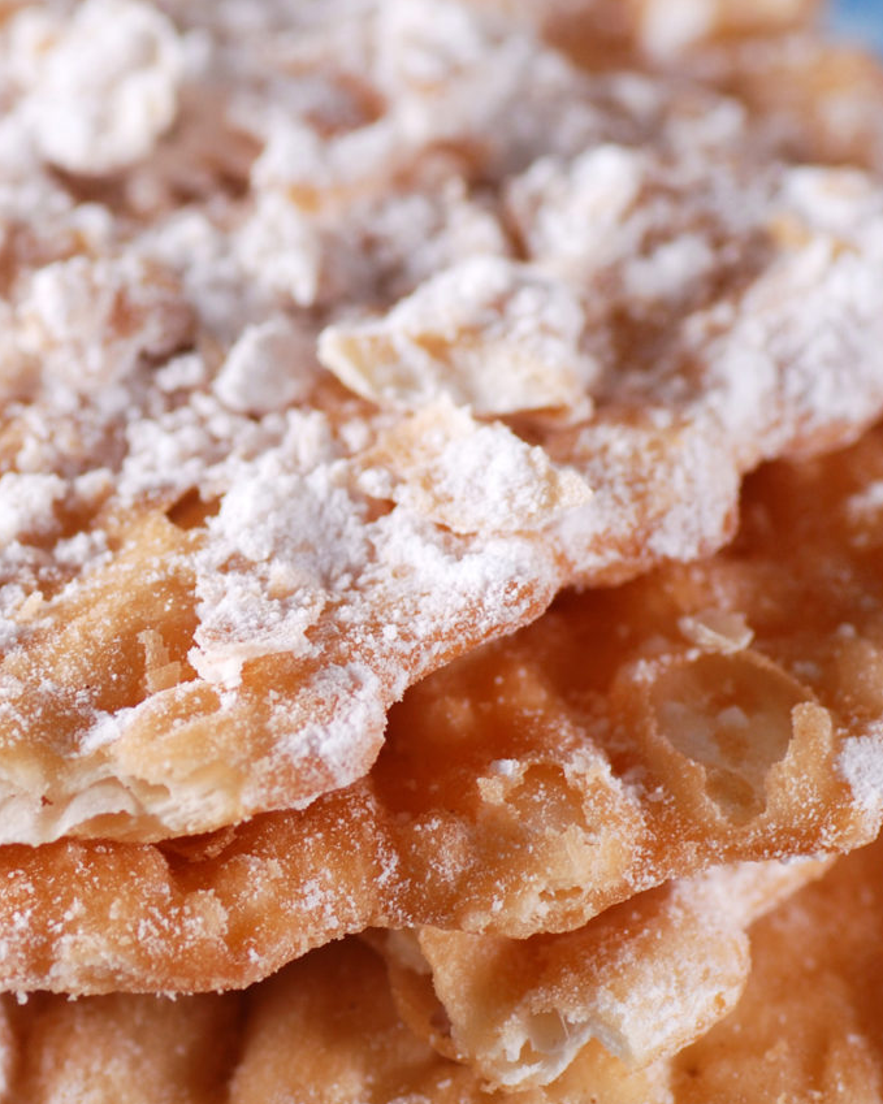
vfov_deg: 6.3
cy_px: 650
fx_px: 9998
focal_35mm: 306
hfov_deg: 5.1
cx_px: 70
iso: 100
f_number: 6.3
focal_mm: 90
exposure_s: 1/100
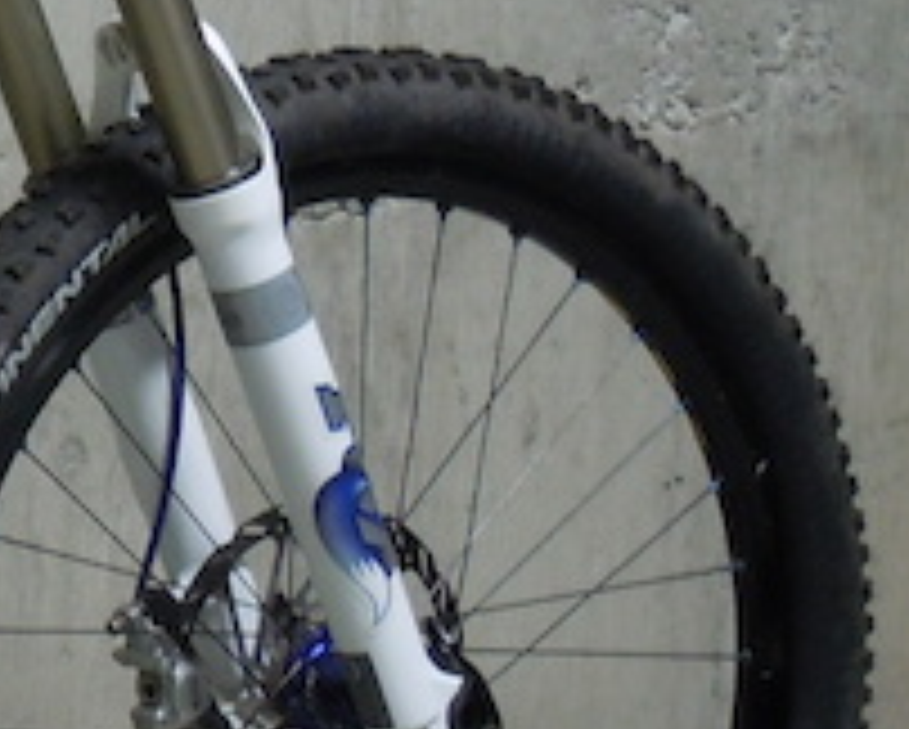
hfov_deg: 10.3
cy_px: 436
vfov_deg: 8.9
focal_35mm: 174
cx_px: -878
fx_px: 4686
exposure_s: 1/8
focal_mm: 8.1
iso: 200
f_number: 3.8
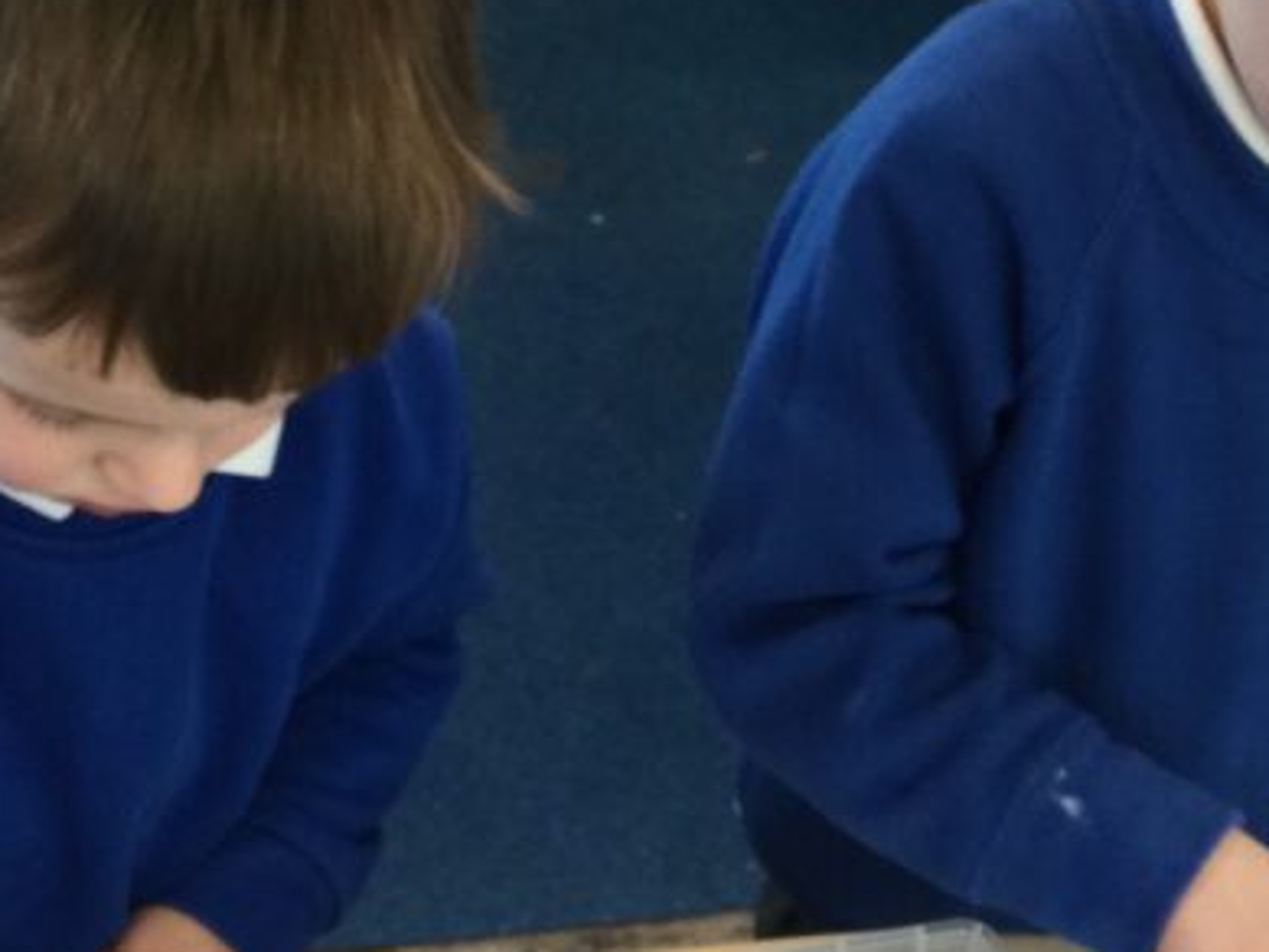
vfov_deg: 18.9
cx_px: 754
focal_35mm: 78
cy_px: 631
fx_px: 2860
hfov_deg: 25.0
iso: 80
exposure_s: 1/33
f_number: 2.4
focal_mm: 3.3
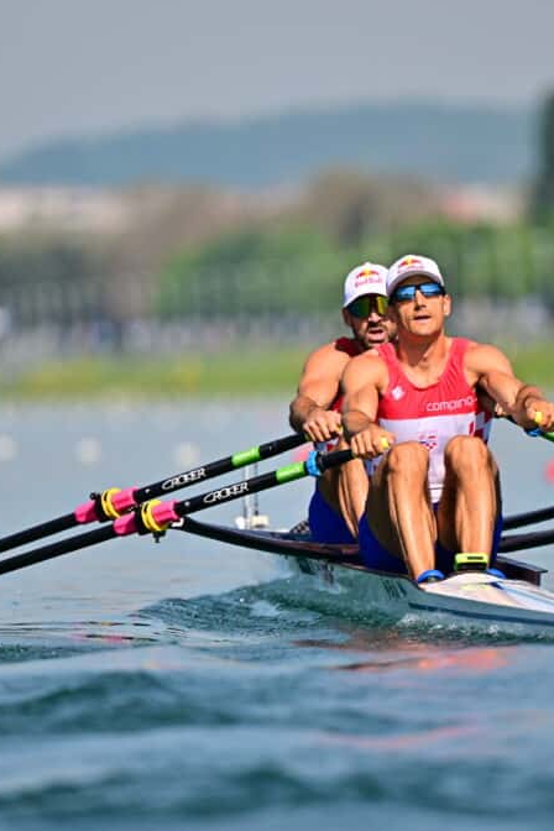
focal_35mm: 610
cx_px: 378
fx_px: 14080
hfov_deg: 2.3
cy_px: 419
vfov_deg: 3.4
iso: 100
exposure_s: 1/2000
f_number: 4
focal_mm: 400
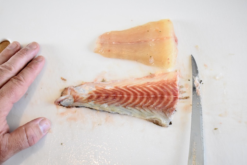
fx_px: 350
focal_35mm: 51
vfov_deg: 26.5
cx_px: 124
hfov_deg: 38.9
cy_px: 82
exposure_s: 1/125
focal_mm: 34
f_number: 4.5
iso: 2000
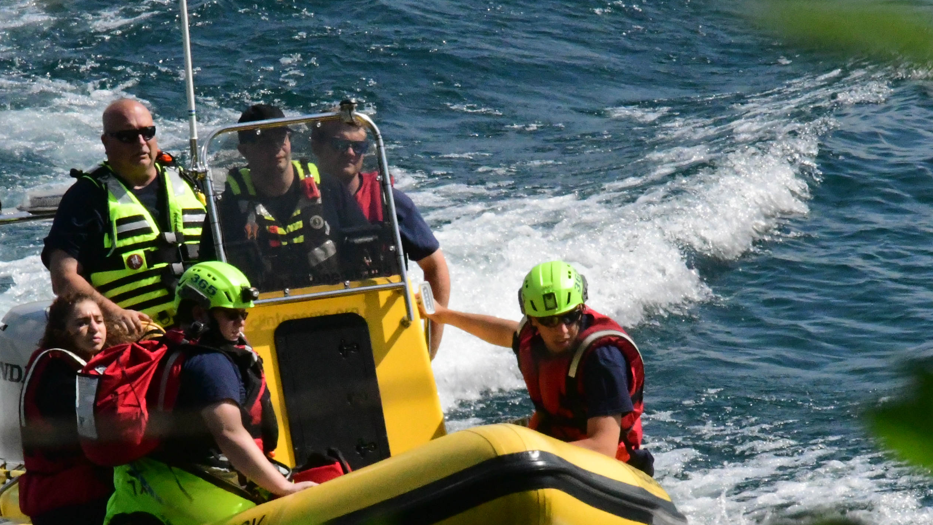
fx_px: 19347
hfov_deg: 2.8
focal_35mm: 782
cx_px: 382
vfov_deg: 1.6
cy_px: 361
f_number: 29
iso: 10000
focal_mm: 300
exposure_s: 1/3200
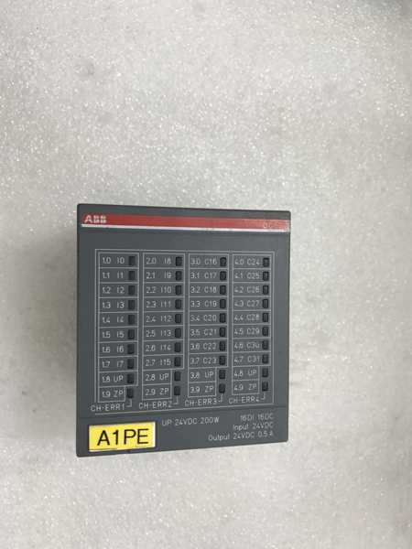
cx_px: 206
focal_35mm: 28
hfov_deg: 49.7
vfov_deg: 63.4
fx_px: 444
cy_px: 274
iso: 32
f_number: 1.8
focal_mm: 3.99
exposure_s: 1/50
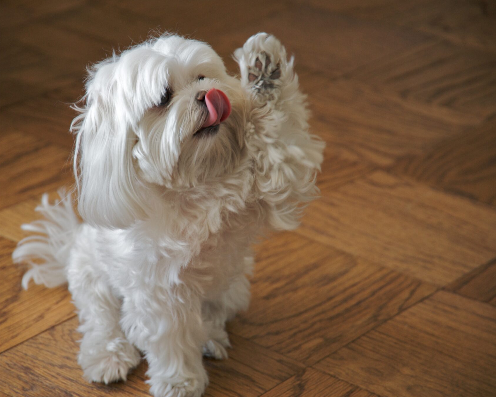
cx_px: 198
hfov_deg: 14.2
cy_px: 198
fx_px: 1996
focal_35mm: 136
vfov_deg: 11.3
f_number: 5.6
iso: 1600
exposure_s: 1/100
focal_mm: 120
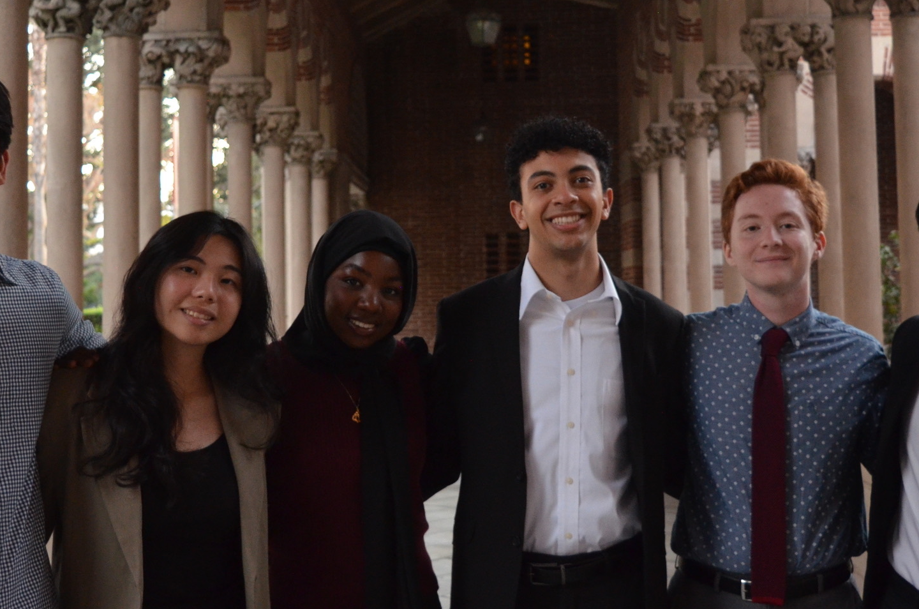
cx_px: 432
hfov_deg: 34.5
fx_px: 1478
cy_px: 224
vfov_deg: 23.2
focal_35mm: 58
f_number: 4
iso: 1600
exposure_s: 1/30
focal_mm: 24
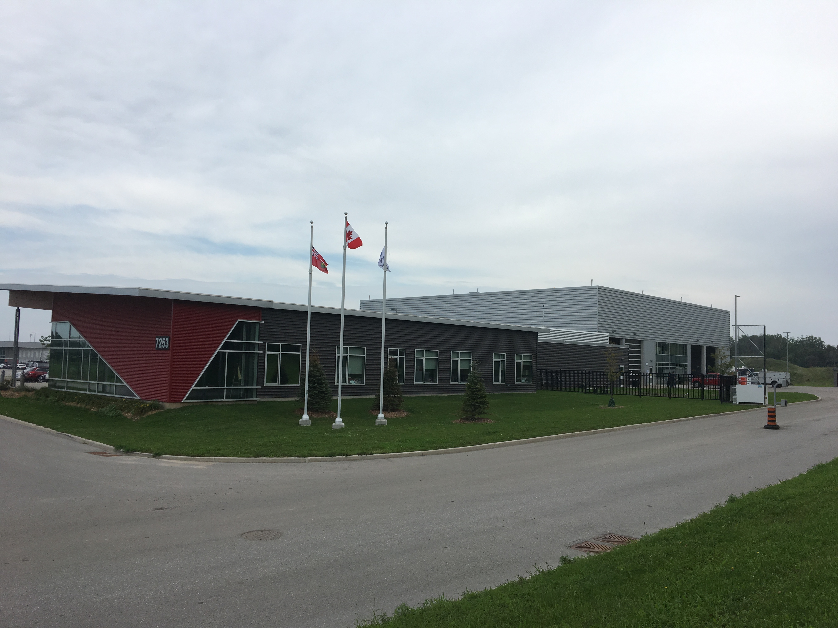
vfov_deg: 48.2
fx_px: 702
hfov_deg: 61.7
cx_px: 419
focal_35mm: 29
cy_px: 314
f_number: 2.2
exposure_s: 1/1570
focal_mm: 4.15
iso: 25
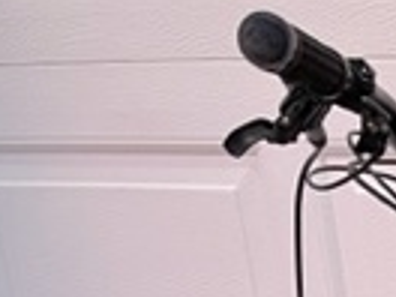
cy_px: 609
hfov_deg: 13.1
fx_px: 1441
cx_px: 843
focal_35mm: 126
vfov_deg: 10.7
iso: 160
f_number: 1.6
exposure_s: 1/60
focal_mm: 5.1
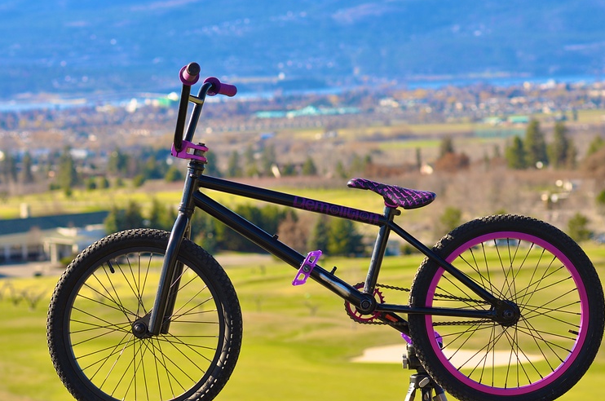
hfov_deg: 14.9
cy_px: 205
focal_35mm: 138
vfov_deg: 9.9
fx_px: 2307
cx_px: 307
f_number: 5.6
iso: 200
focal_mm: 85
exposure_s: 1/500
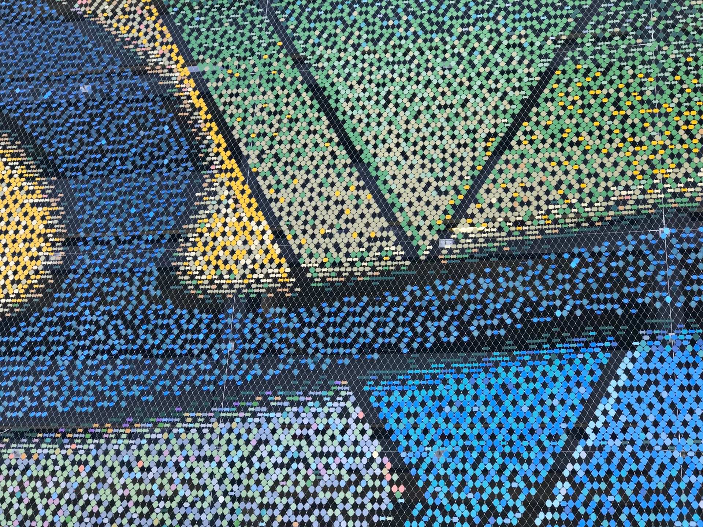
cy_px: 264
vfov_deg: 25.7
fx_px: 1158
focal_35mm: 57
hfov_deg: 33.8
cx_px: 352
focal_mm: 6.6
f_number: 2.8
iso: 20
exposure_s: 1/193
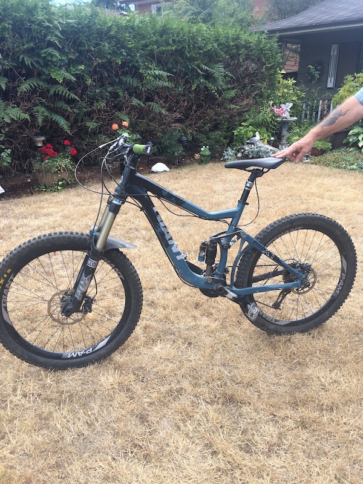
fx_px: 405
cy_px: 242
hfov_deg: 48.2
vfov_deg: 61.7
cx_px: 182
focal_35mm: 29
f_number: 2.2
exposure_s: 1/562
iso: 32
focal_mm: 4.15
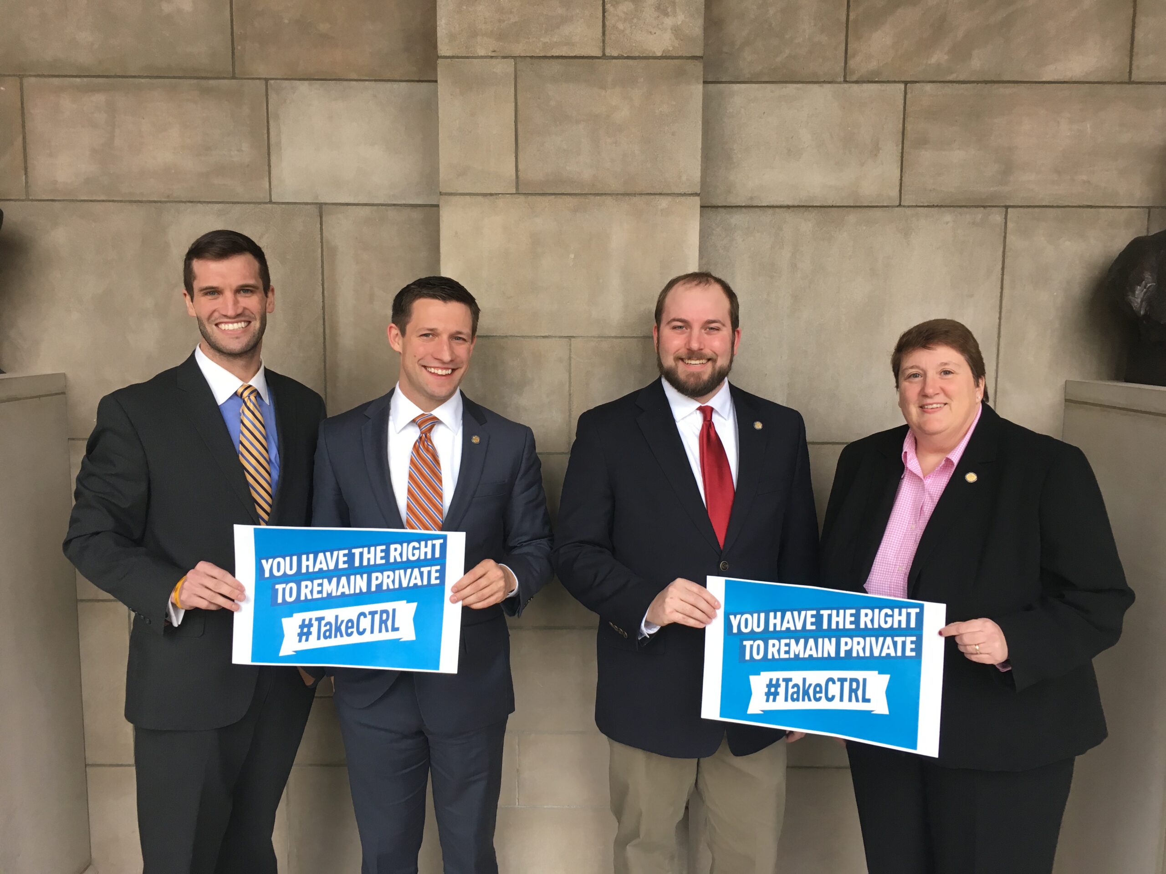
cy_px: 437
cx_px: 583
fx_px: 977
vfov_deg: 48.2
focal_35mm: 29
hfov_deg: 61.7
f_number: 2.2
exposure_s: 1/30
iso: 25
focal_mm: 4.15
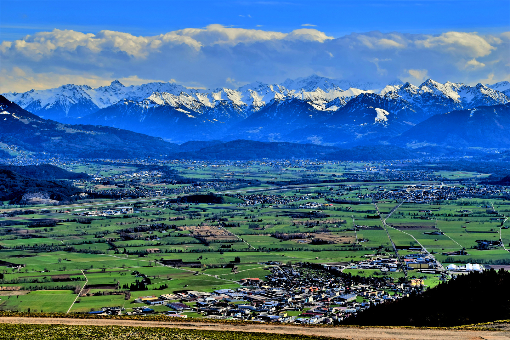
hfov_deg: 27.0
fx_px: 1062
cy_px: 170
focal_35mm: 75
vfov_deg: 18.2
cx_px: 255
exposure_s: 1/500
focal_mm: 50
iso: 200
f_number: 11
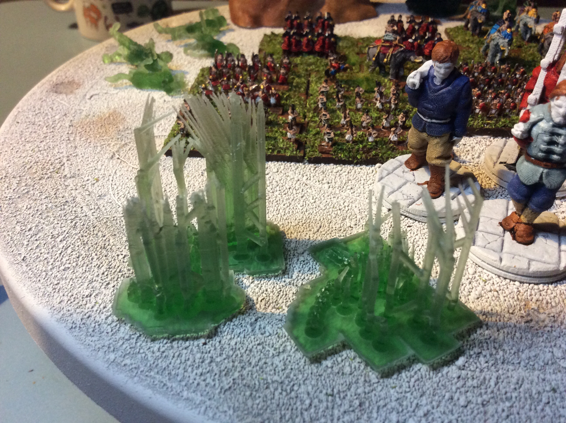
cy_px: 212
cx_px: 283
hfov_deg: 56.9
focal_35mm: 32
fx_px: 522
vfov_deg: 44.1
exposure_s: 1/25
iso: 125
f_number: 2.4
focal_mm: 3.3
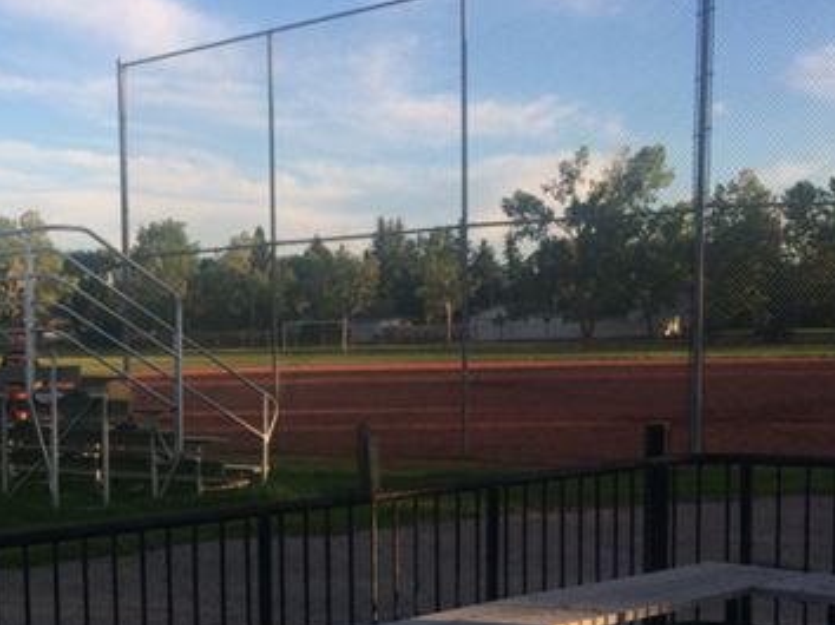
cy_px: 502
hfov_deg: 30.9
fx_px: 1422
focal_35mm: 59
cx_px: 50
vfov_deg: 24.4
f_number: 2.2
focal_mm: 4.15
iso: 32
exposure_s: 1/774
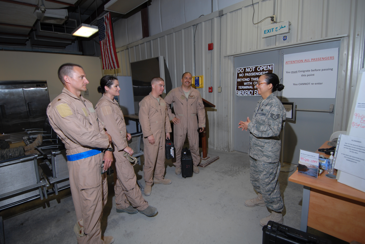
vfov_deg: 67.5
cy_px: 122
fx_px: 183
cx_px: 182
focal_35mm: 18
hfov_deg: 89.9
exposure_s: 1/40
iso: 100
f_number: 4
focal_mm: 12
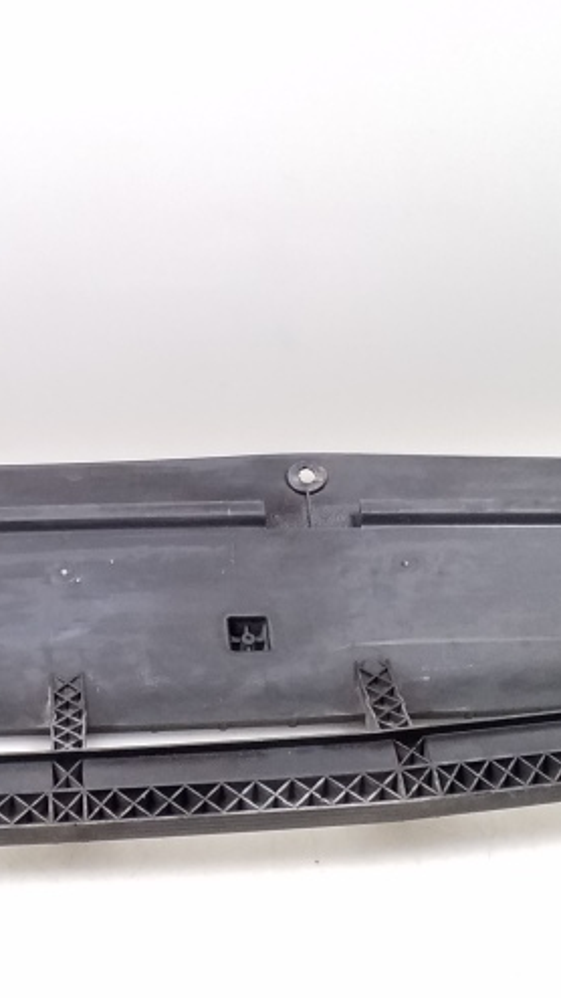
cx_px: 91
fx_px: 1613
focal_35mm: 61
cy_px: 428
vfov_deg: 34.3
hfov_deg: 19.5
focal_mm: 3.6
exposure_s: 1/40
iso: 200
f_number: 1.9
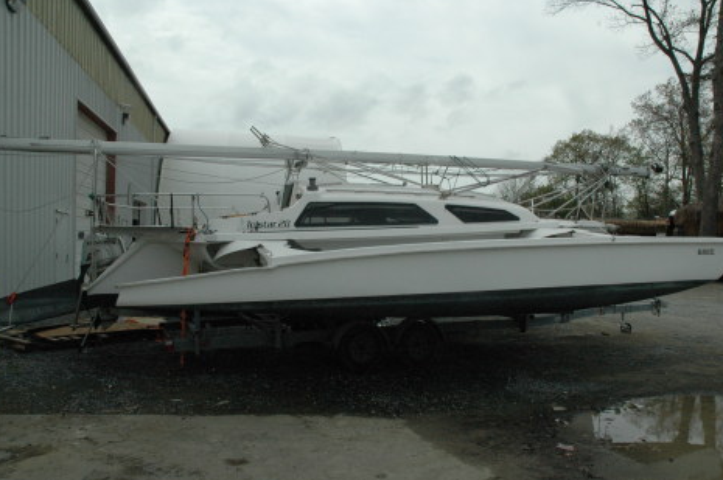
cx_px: 369
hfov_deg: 63.7
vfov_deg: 44.9
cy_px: 252
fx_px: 582
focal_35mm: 29
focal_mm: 18
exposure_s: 1/800
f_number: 14
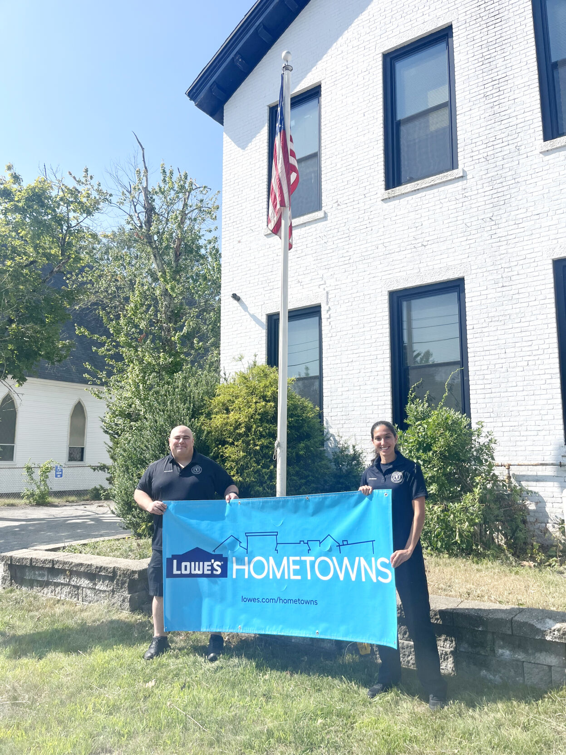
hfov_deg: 53.1
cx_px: 283
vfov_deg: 67.3
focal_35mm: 26
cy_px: 378
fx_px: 567
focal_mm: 5.1
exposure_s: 1/3413
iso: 50
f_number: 1.6
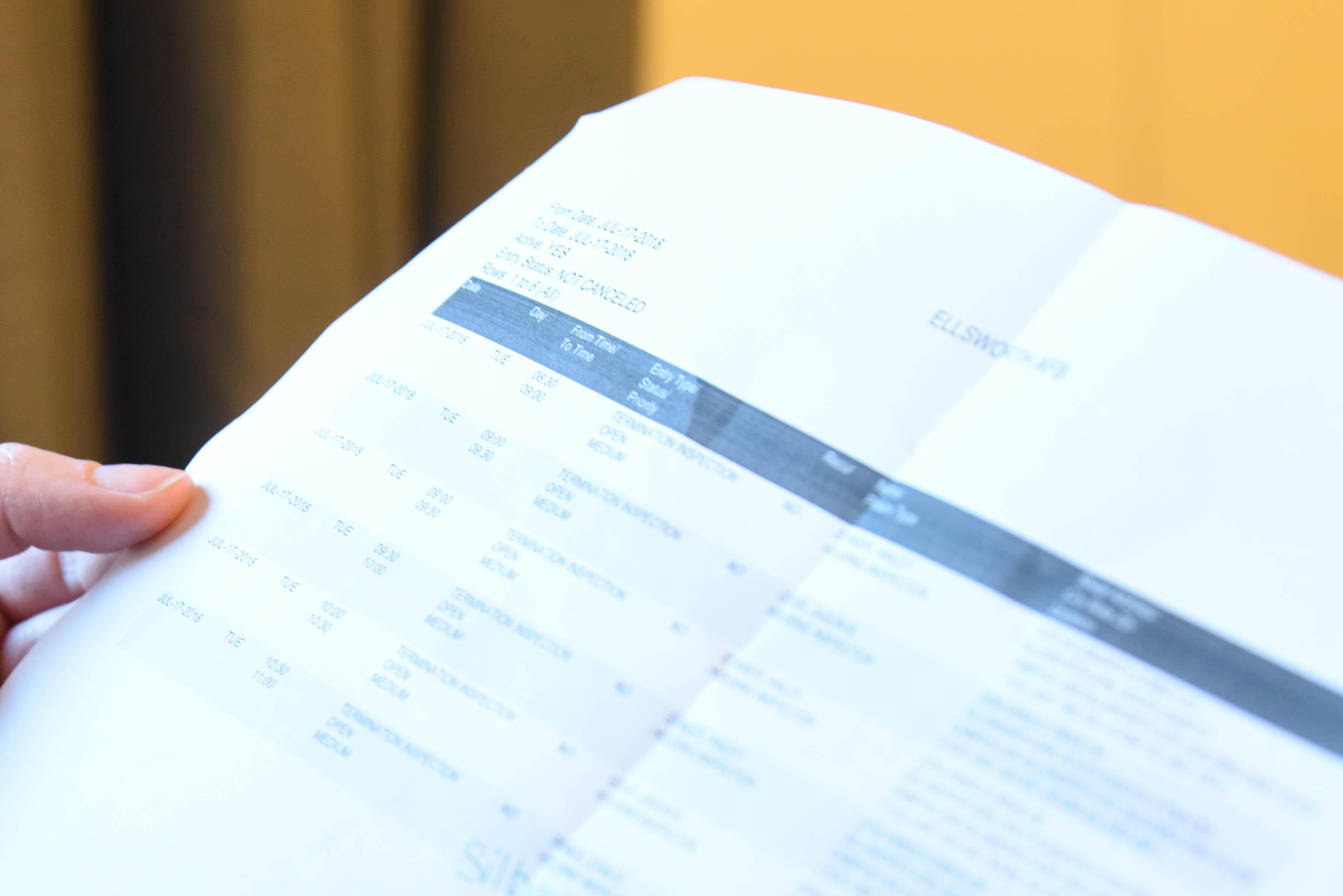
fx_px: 5373
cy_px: 781
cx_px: 363
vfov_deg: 9.5
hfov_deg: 14.2
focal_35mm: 144
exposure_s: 1/125
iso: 2000
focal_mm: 70
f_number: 4.5
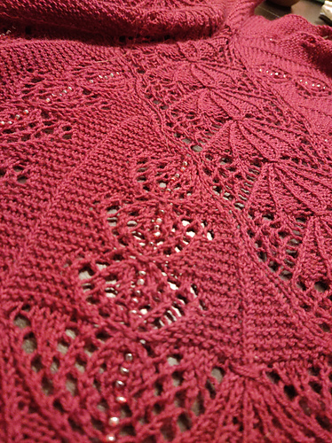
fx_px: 320
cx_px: 166
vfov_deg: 69.4
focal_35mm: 25
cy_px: 222
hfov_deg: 54.8
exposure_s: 1/24
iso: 1157
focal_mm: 4.71
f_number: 1.79
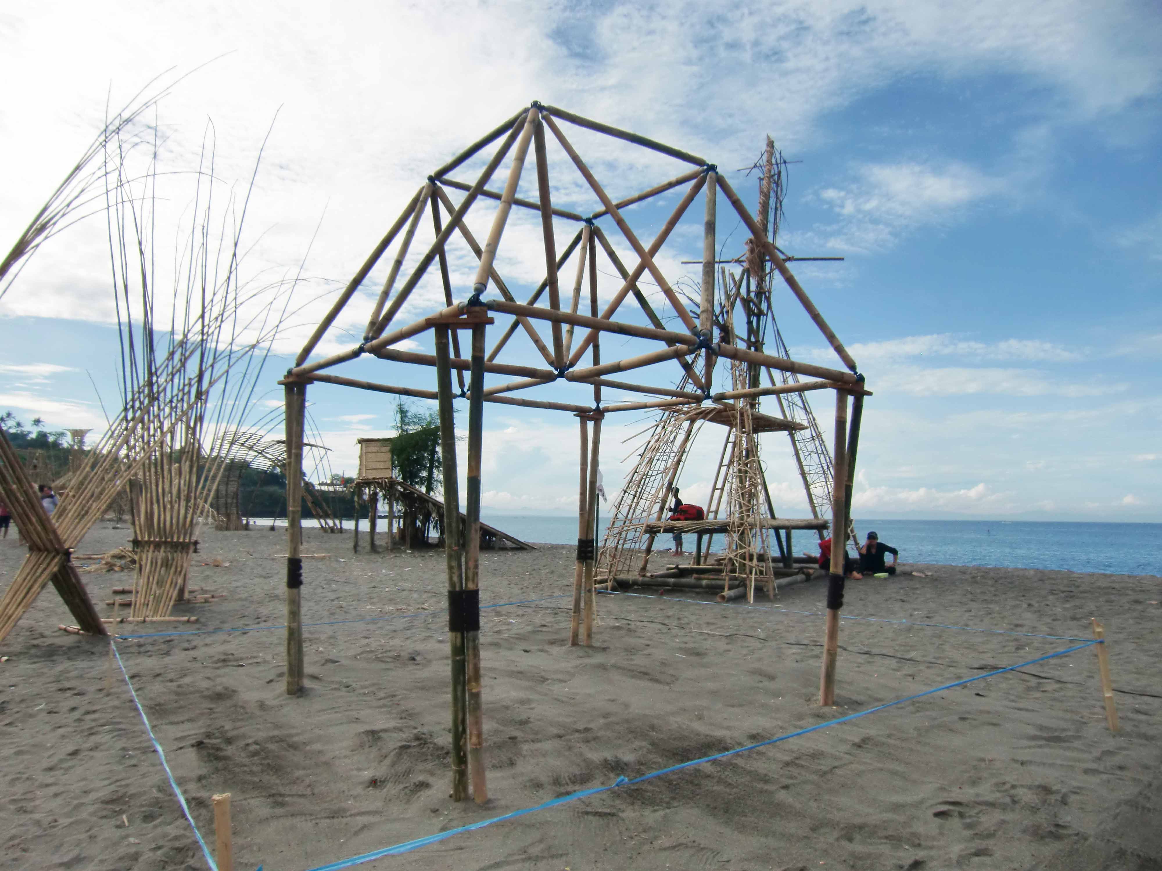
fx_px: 806
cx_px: 581
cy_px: 436
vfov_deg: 56.8
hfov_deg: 71.6
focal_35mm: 24
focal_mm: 4.3
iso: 64
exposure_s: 1/320
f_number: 7.5
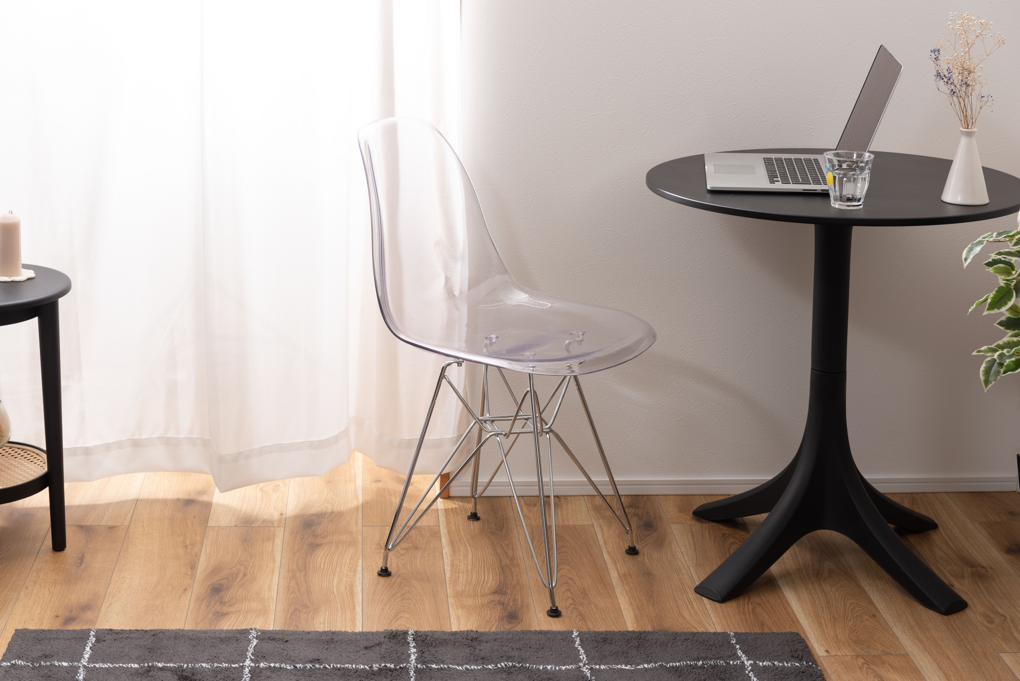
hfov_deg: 30.9
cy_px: 340
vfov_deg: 20.9
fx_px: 1842
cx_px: 510
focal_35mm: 65
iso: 100
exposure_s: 1/100
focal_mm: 65
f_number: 6.3
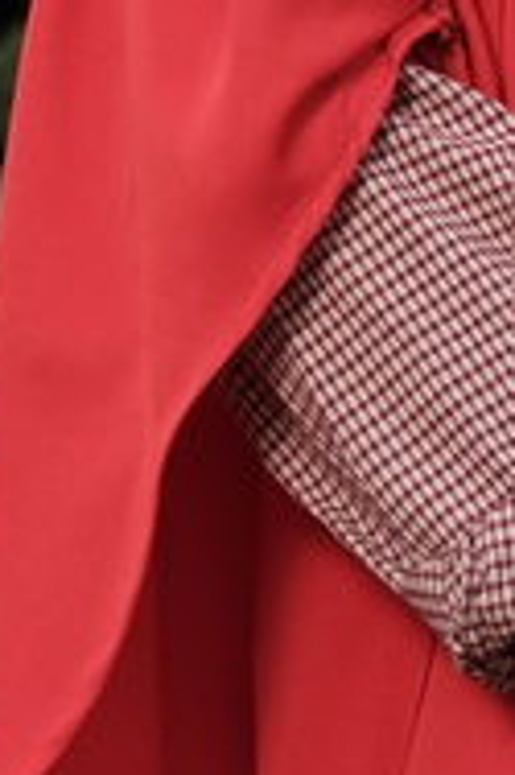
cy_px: 251
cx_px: 1516
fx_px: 14381
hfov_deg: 2.0
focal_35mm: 669
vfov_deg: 3.1
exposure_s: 1/250
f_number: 4.5
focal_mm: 67.1
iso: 200
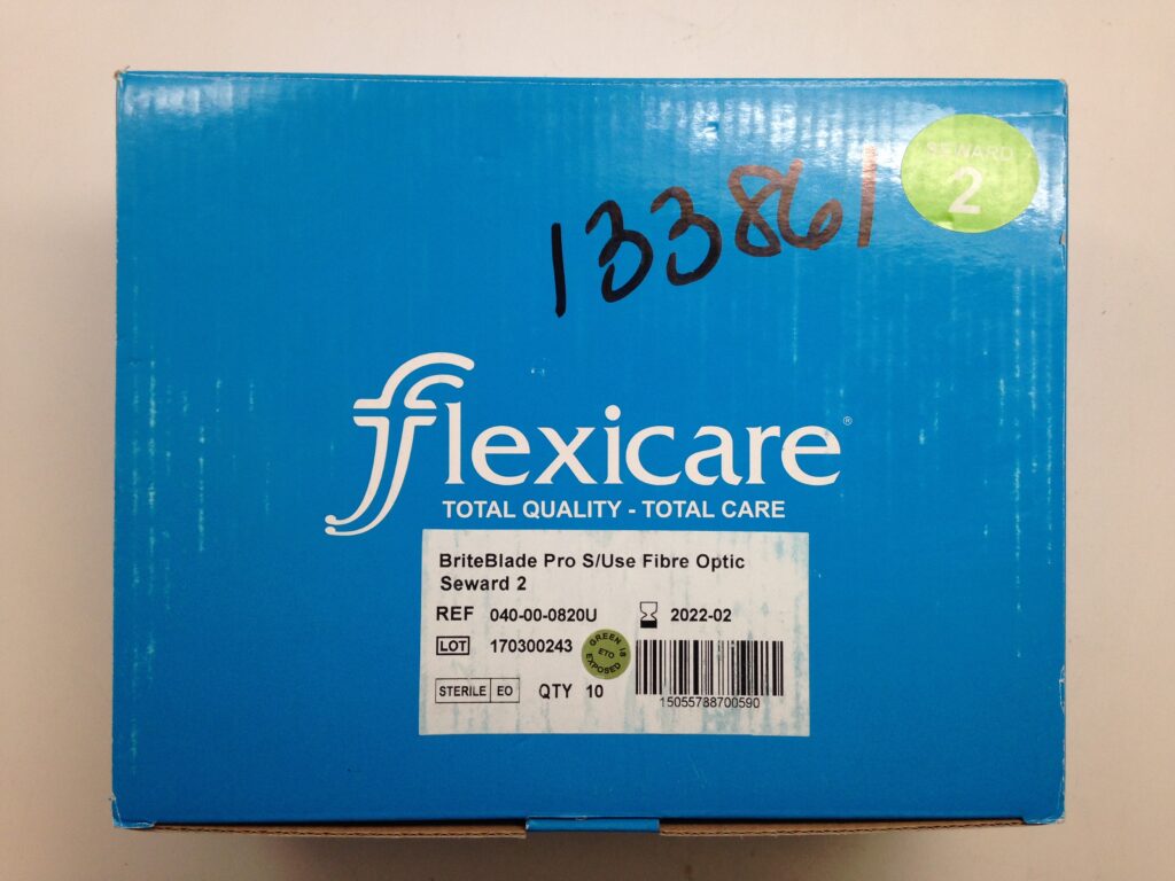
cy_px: 440
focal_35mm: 33
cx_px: 588
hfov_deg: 55.4
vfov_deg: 42.9
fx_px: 1120
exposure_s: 1/60
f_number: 2.4
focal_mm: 4.12
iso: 64
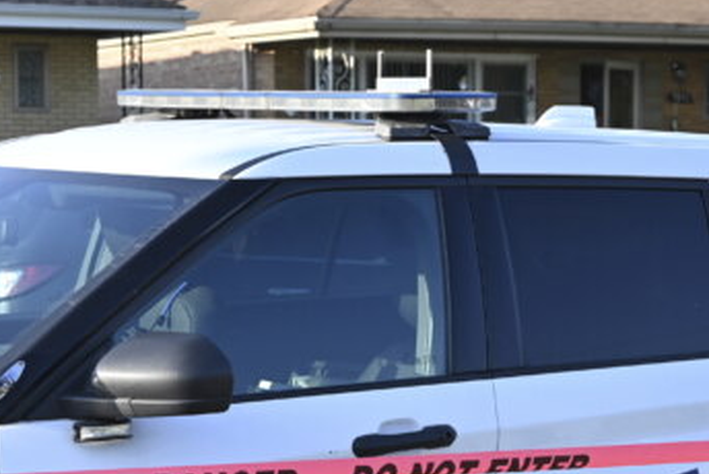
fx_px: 2464
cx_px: 150
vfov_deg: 10.9
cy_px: 445
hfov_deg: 16.3
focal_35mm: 125
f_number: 5.6
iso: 180
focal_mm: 42
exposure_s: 1/250
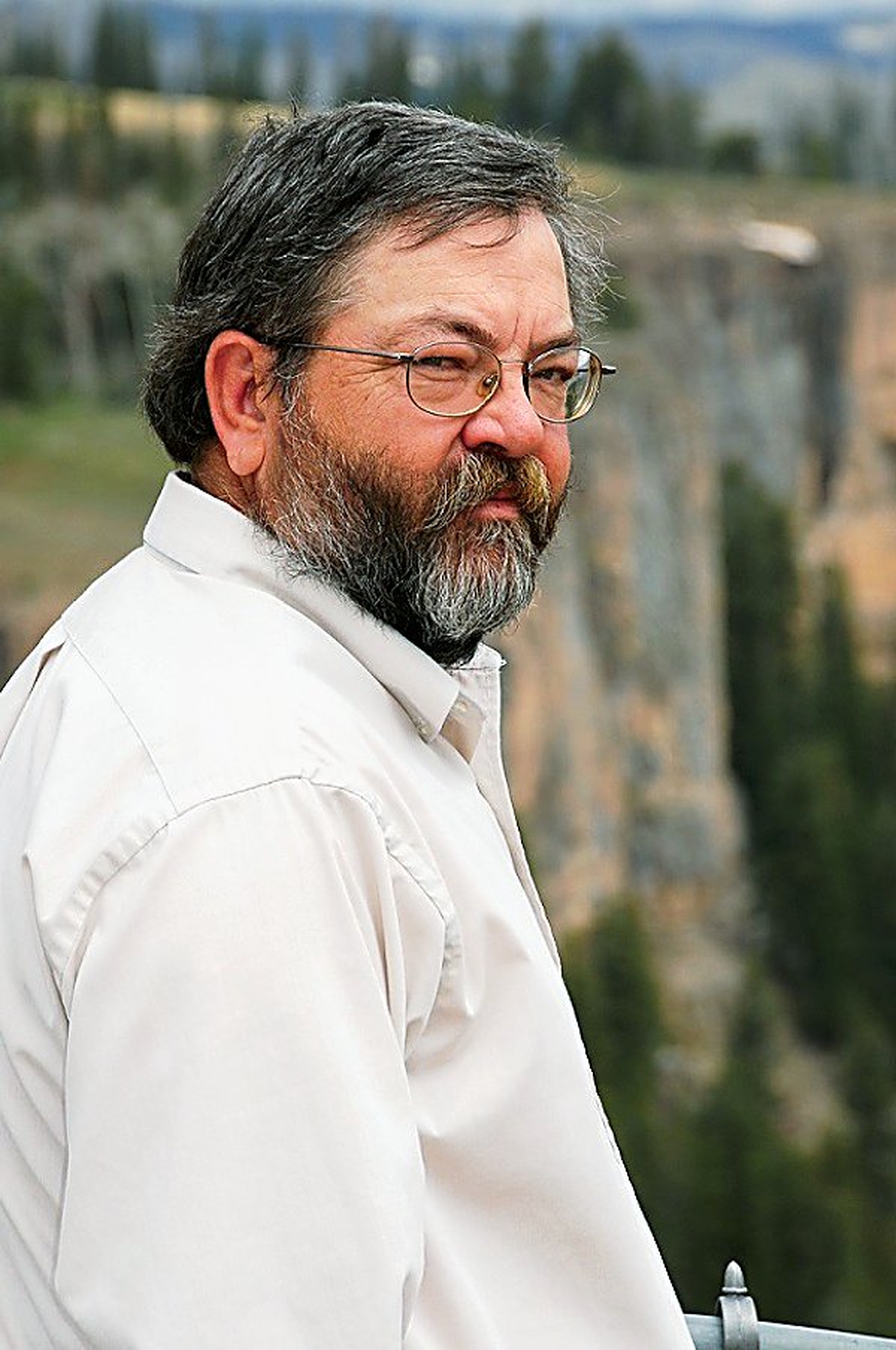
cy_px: 675
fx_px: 11225
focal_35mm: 300
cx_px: 448
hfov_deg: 4.6
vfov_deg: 6.9
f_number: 13
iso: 200
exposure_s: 1/250
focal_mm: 200
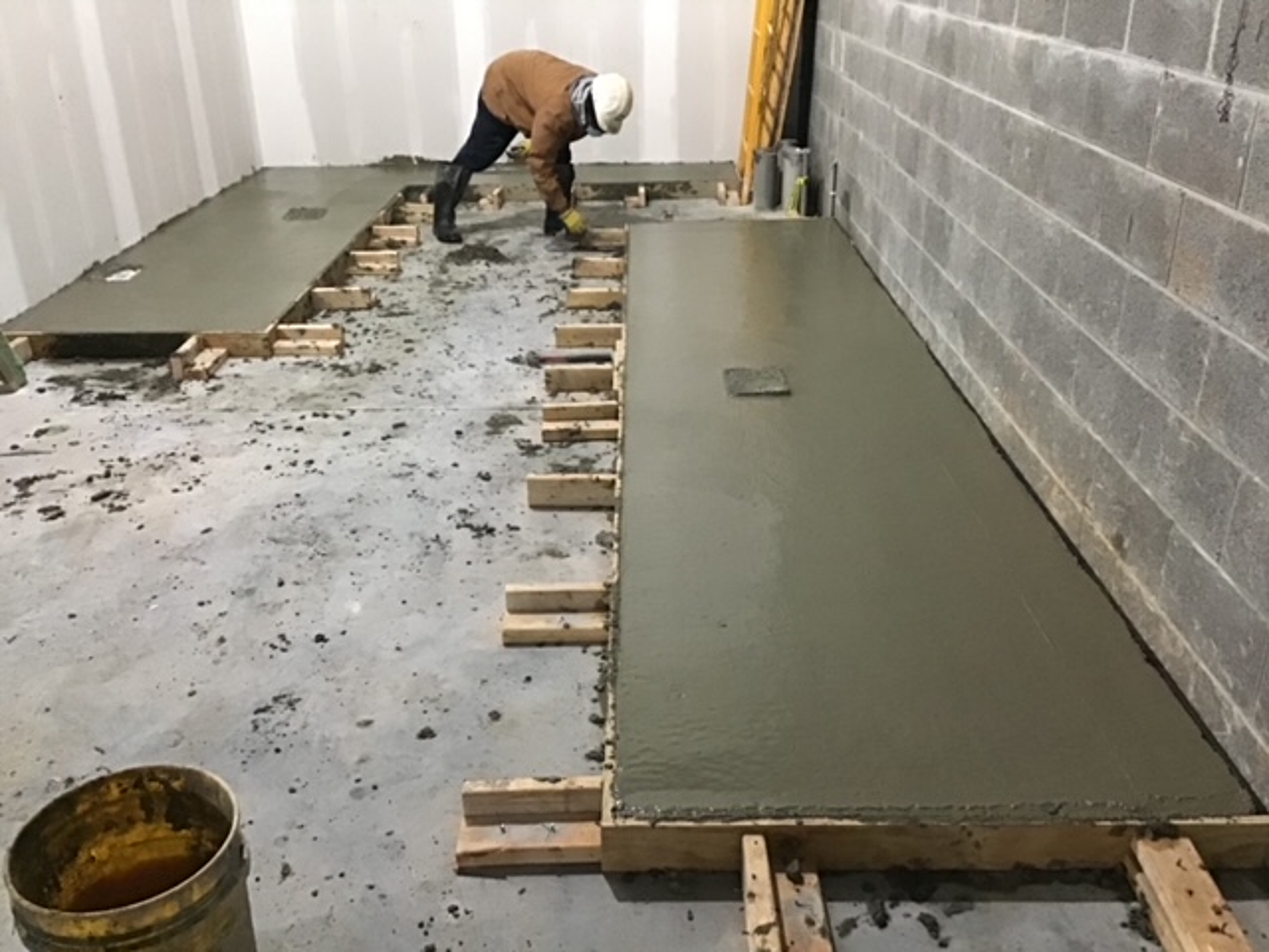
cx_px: 634
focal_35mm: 31
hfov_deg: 58.4
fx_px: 1136
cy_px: 476
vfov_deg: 45.4
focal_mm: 3.3
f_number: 2.4
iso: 320
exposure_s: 1/15
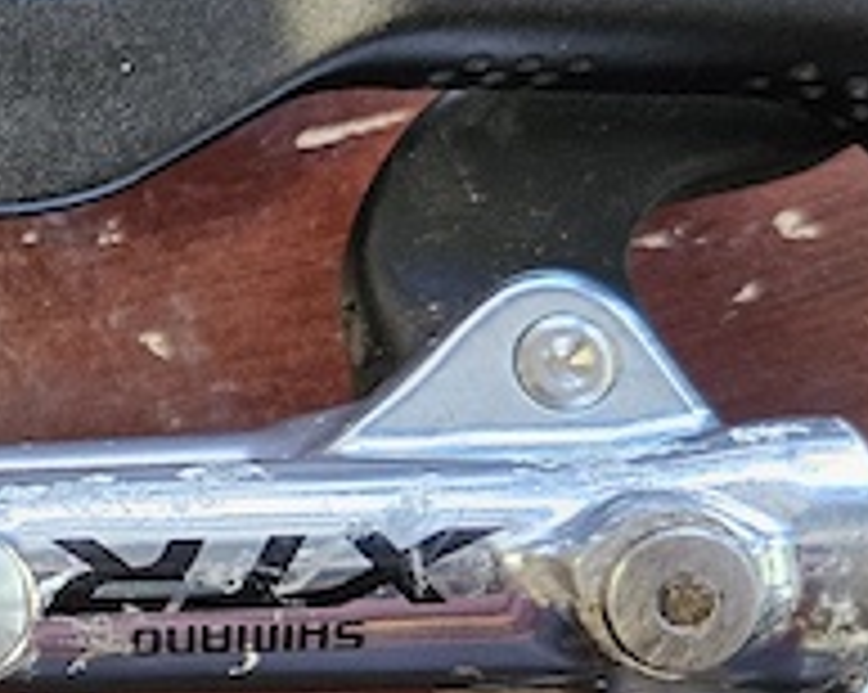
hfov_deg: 18.4
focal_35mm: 93
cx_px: -405
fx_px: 2387
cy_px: 472
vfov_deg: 16.5
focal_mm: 5.4
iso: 800
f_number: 1.8
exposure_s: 1/120
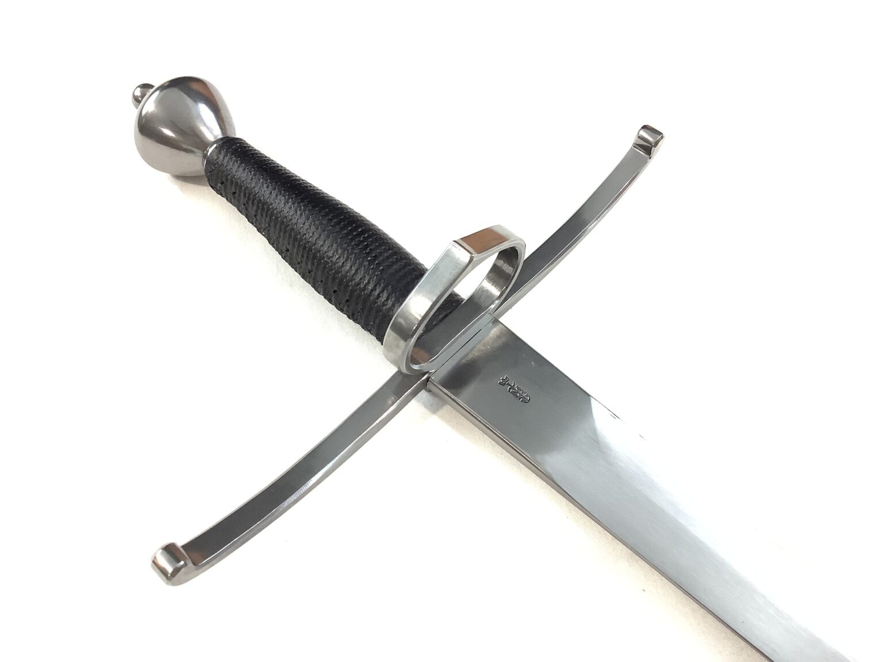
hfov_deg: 58.4
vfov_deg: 45.4
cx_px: 442
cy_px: 331
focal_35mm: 31
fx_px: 791
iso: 250
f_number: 2.4
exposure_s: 1/60
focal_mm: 3.3
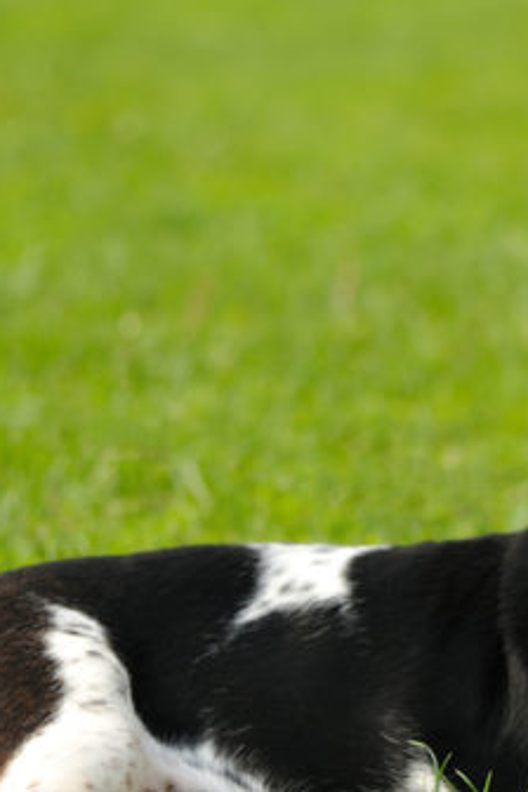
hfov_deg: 5.7
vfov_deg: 8.6
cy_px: 501
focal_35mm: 240
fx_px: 5280
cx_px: 554
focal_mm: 105
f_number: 4
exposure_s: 1/640
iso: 200
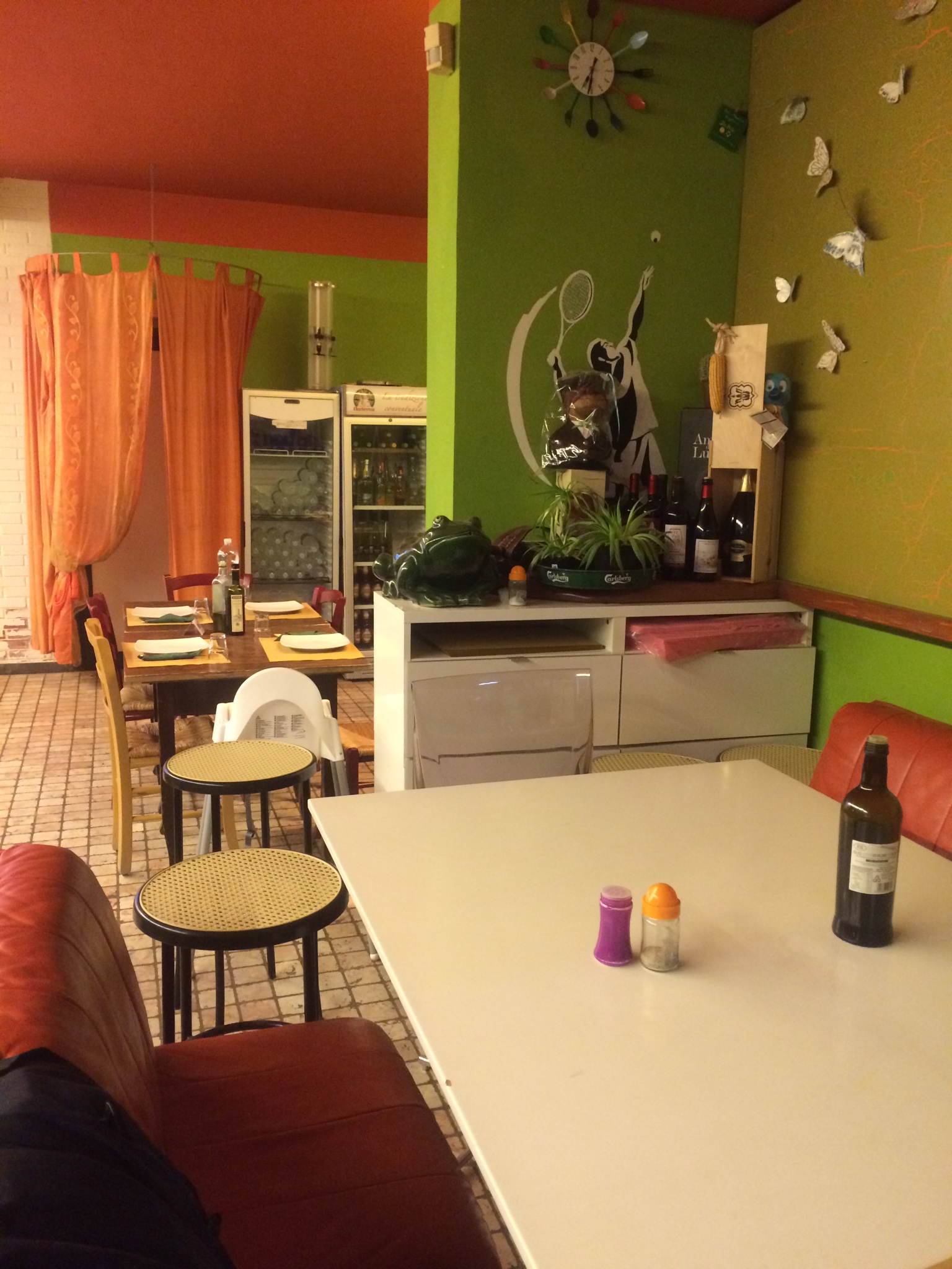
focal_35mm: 29
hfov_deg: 48.2
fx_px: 1063
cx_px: 476
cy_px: 634
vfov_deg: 61.7
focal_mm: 4.15
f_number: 2.2
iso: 320
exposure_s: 1/20
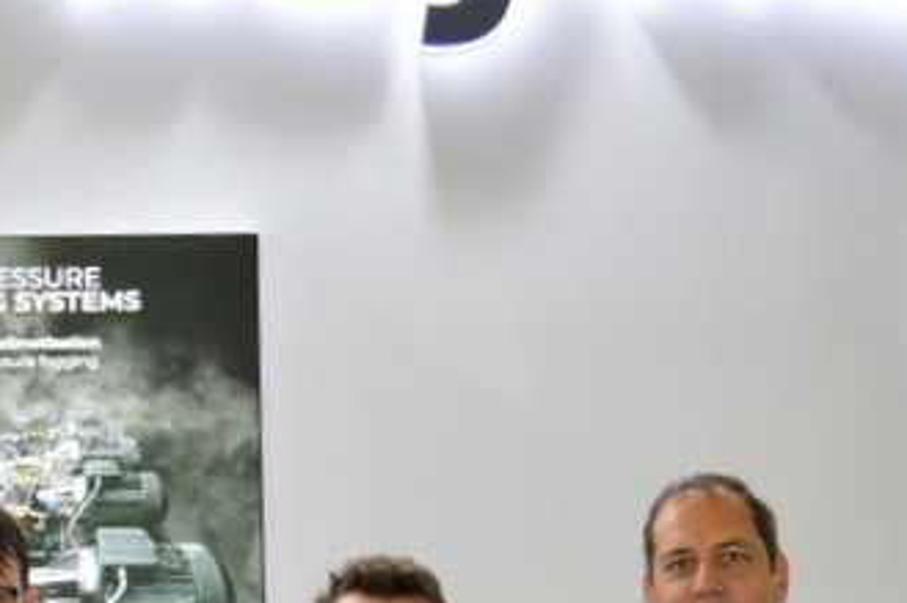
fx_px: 2644
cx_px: 325
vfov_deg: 12.9
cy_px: 569
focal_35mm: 105
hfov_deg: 19.4
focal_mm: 18
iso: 800
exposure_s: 1/125
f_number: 4.5
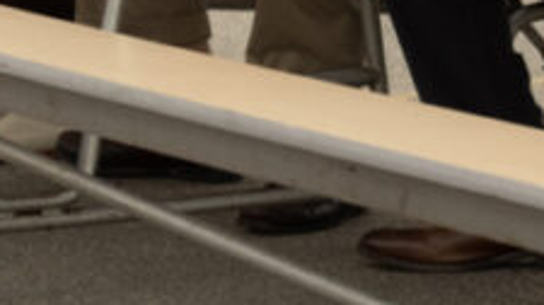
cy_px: -214
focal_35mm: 334
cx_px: 186
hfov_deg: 6.5
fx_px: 4813
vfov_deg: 3.6
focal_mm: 70
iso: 640
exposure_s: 1/160
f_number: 5.6
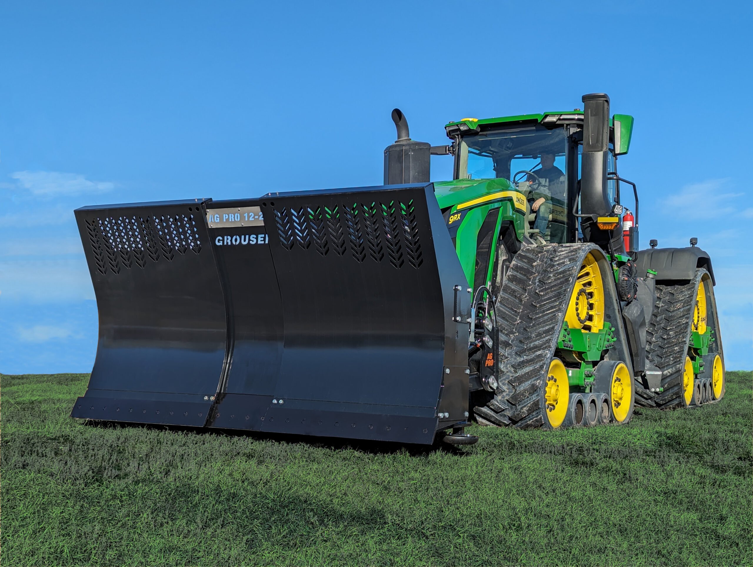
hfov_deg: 39.6
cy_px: 284
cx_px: 376
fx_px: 1046
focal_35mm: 48
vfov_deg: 30.3
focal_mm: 6.81
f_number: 1.85
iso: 44
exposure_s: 1/2618
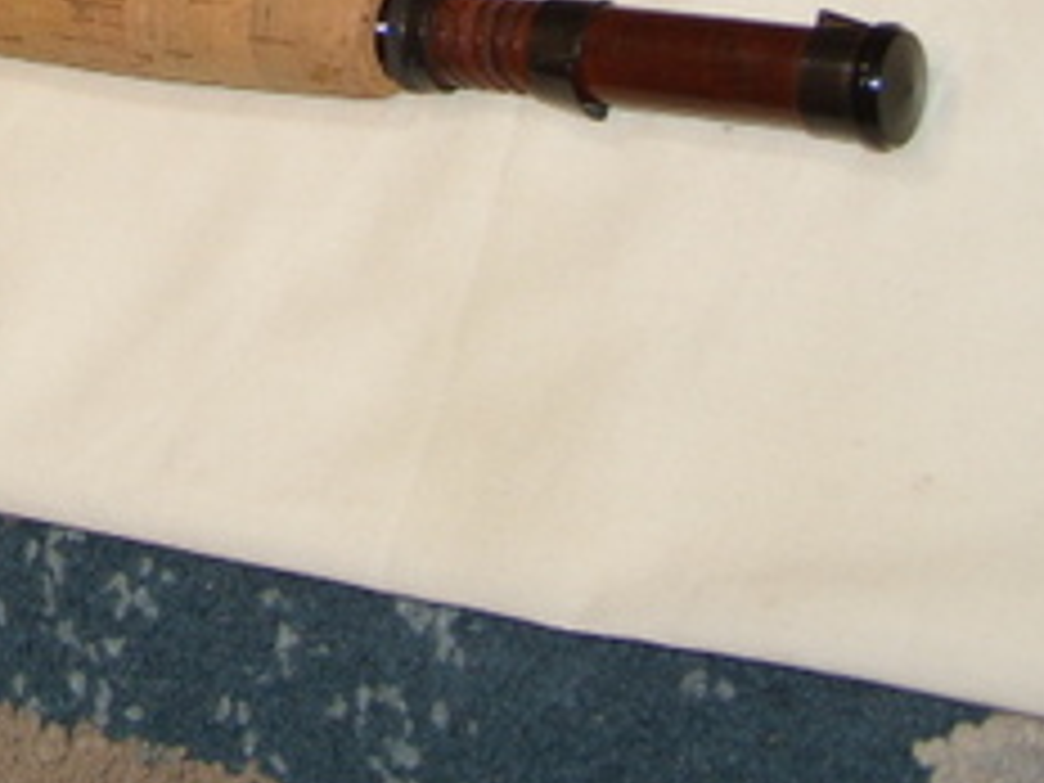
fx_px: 3951
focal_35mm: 131
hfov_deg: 14.1
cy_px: -459
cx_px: -490
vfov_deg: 10.8
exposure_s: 1/30
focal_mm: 7.8
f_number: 2.8
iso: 50
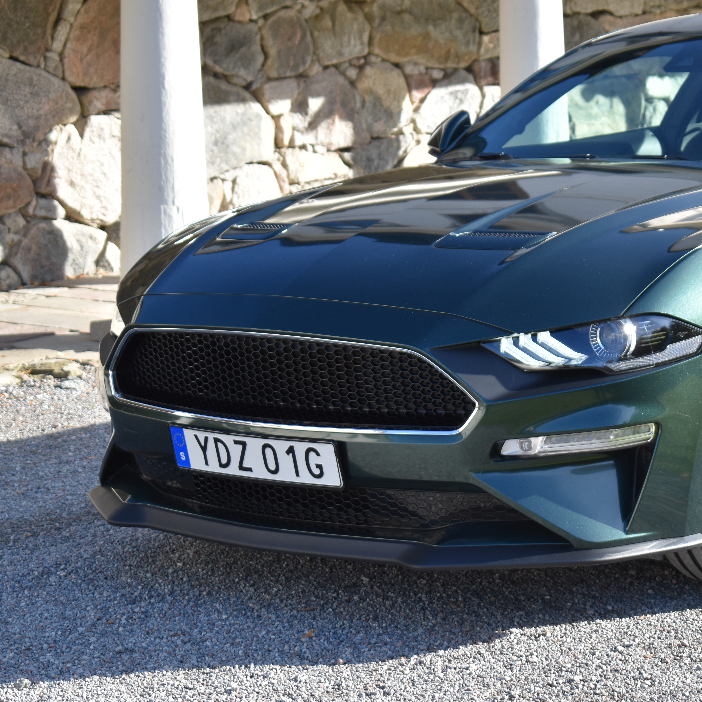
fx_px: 2424
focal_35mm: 106
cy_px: 352
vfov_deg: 16.5
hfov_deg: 16.5
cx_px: 436
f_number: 6.3
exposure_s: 1/250
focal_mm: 55
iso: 200
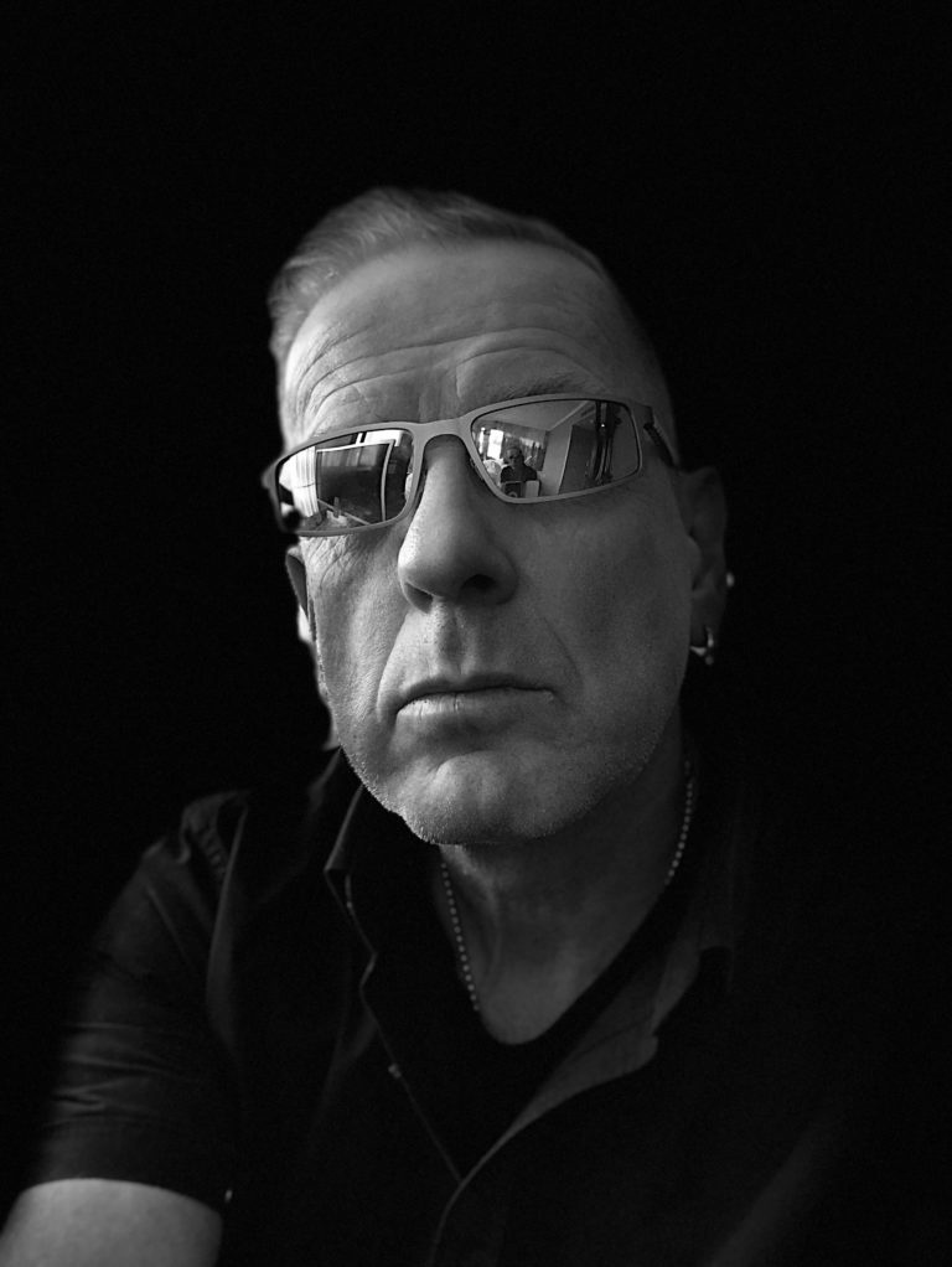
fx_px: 1172
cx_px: 476
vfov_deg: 56.8
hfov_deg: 44.2
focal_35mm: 32
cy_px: 634
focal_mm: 2.87
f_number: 2.2
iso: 64
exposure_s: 1/30
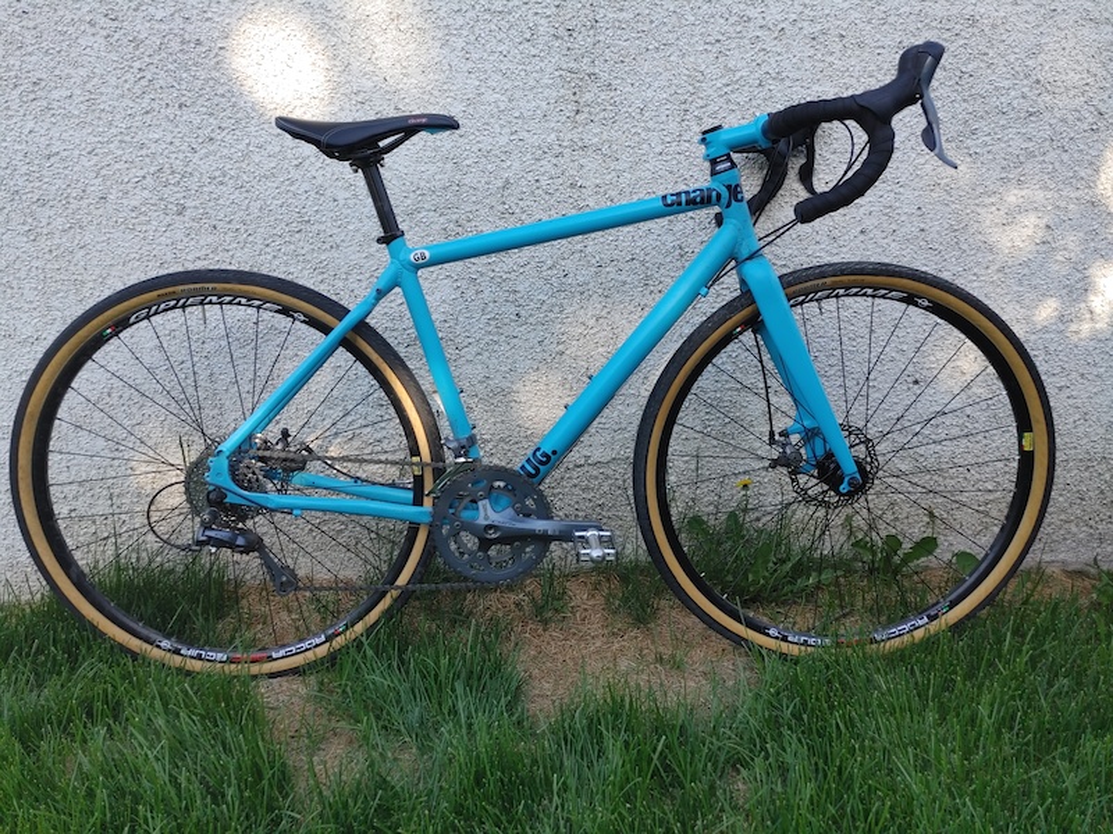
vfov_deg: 53.1
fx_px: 836
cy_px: 417
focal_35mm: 26
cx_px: 556
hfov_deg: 67.3
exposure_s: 1/238
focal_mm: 4.81
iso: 50
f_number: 1.8
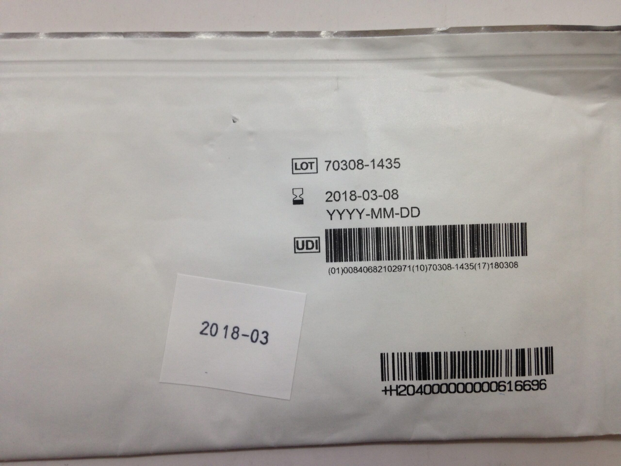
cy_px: 233
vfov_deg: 42.9
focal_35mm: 33
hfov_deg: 55.4
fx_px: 592
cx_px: 310
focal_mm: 4.12
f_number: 2.4
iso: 50
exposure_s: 1/60
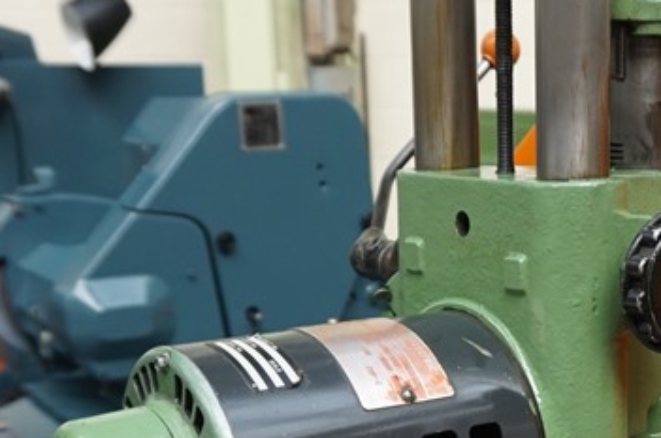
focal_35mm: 70
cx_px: 582
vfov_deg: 18.8
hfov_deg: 27.9
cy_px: 452
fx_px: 1283
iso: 400
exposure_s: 1/160
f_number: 4
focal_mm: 16
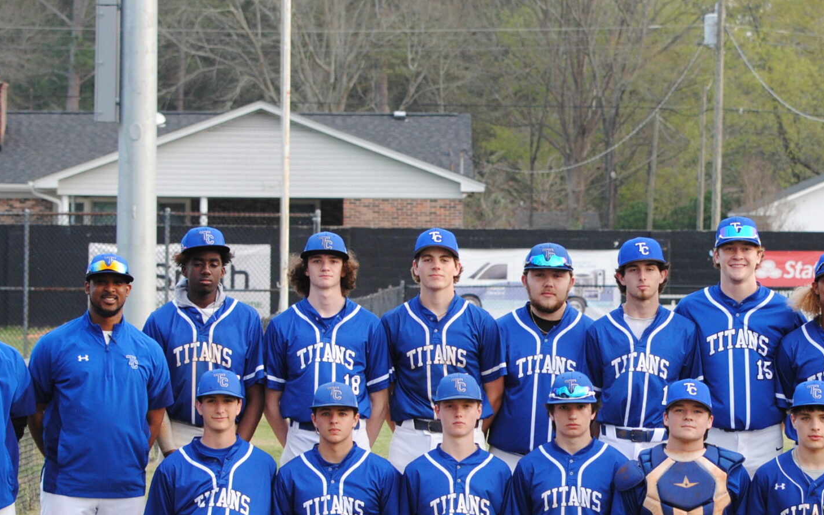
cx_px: 642
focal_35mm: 192
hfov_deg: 10.9
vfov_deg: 6.8
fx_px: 4312
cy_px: 374
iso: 360
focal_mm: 70
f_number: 4.5
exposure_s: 1/125
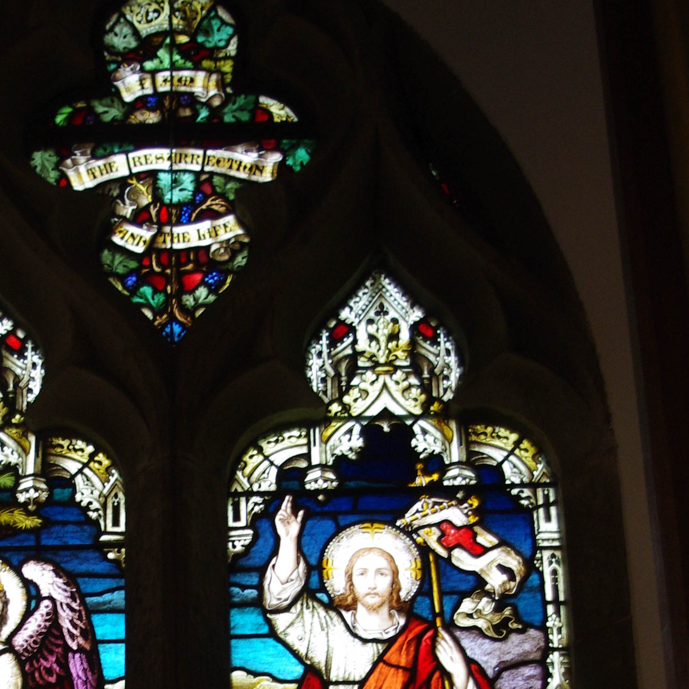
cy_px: 772
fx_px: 1554
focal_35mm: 69
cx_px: 166
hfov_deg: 24.7
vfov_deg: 23.4
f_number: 4
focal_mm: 21
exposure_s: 1/125
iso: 800
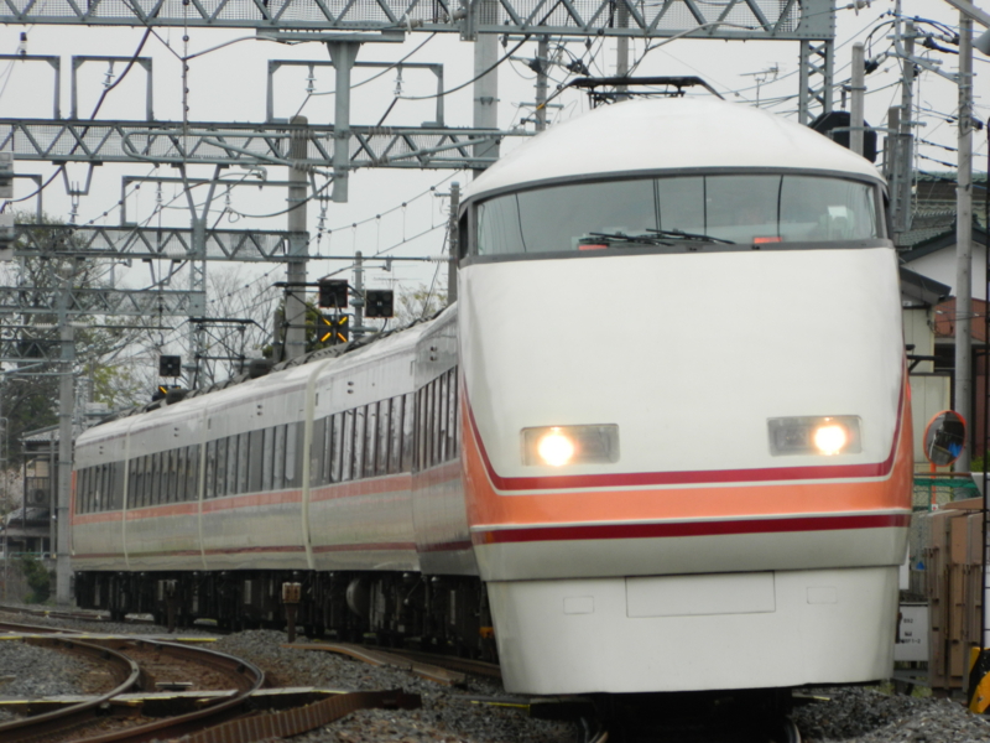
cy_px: 372
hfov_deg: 6.0
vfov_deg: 4.5
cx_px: 495
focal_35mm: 332
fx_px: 9495
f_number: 5.6
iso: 110
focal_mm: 59.7
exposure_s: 1/100
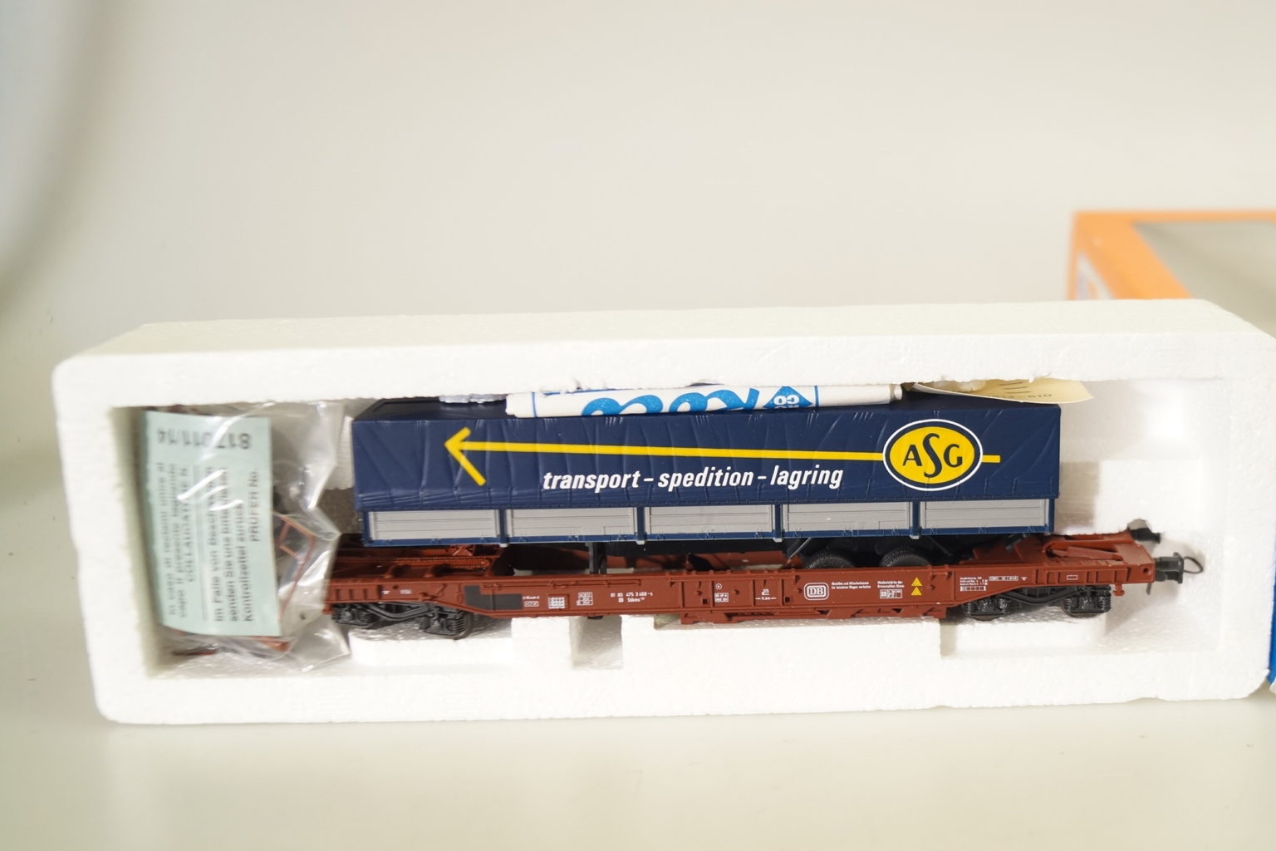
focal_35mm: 44
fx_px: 1559
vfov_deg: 30.5
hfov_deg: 44.0
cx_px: 832
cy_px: 467
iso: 500
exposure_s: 1/160
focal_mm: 22
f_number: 4
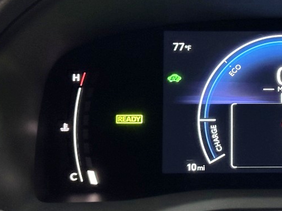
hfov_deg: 19.7
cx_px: 278
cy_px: 102
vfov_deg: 15.2
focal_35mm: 97
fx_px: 790
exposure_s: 1/28
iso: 640
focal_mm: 6.86
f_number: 1.78
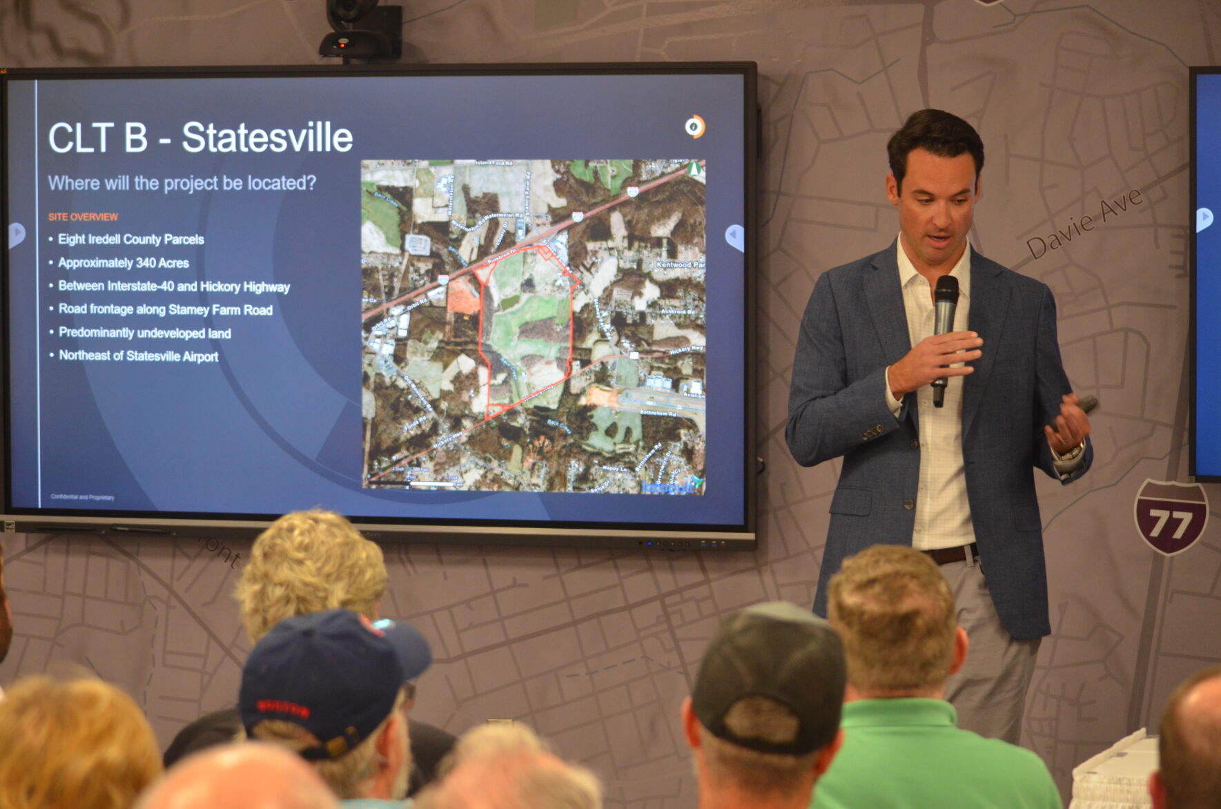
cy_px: 404
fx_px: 4316
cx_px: 610
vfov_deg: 10.7
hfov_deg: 16.1
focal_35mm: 128
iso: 1000
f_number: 4.5
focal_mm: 85
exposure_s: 1/60
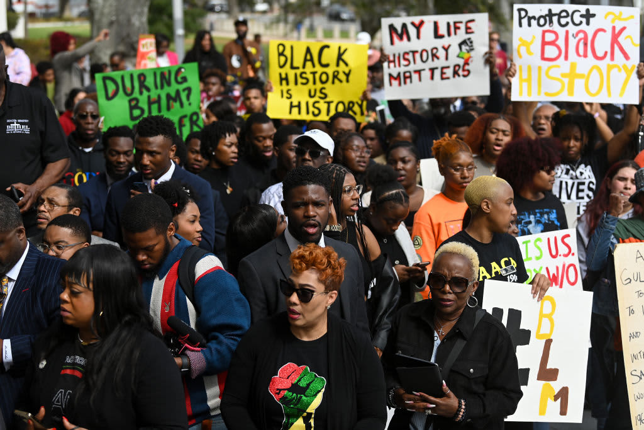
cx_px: 322
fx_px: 1395
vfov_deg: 17.5
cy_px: 215
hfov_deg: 26.0
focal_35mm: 78
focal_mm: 78
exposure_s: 1/1250
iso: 125
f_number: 3.5
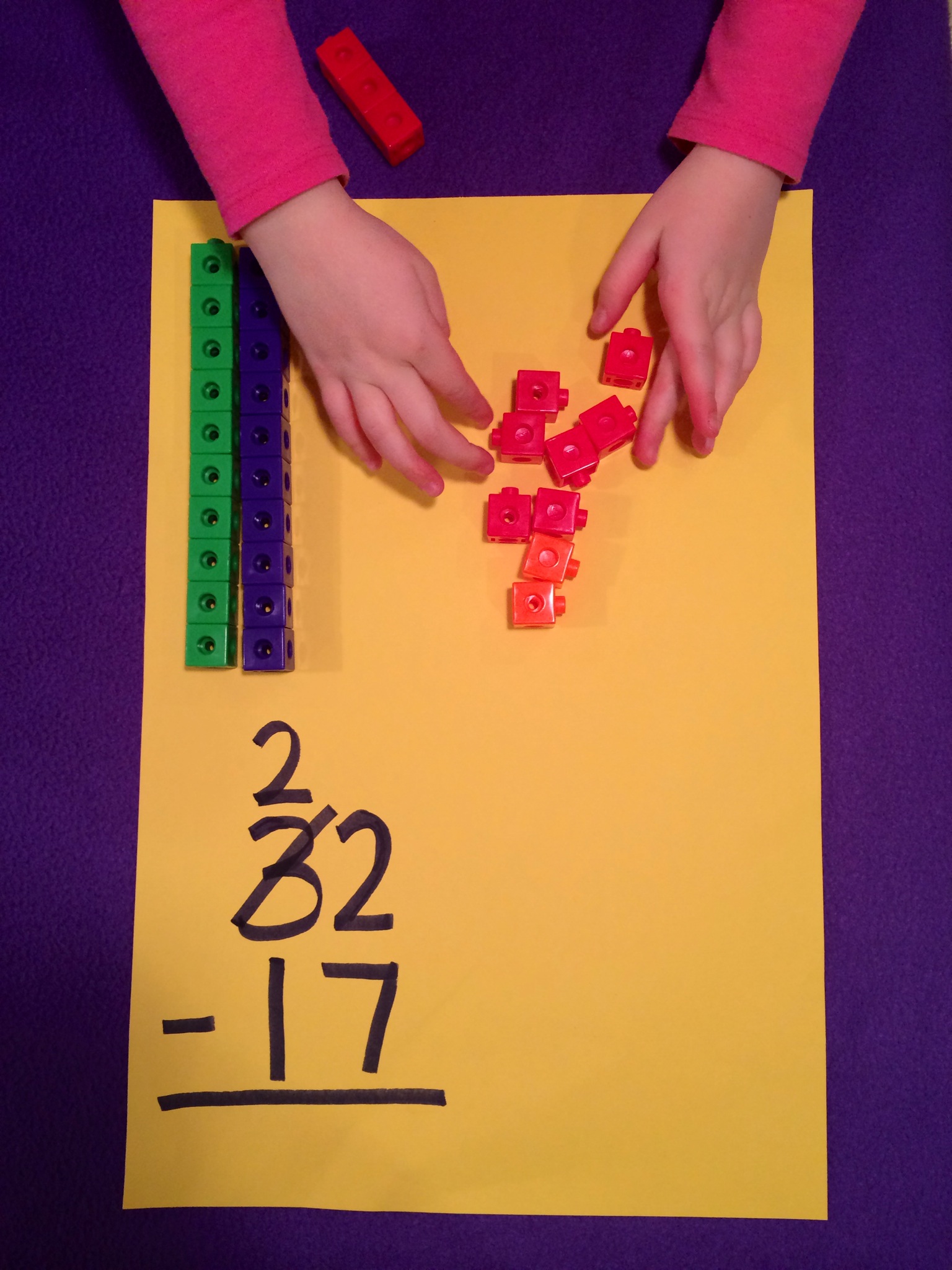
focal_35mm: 30
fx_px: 1100
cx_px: 476
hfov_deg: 46.8
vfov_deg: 60.0
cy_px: 635
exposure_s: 1/30
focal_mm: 4.12
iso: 125
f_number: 2.2
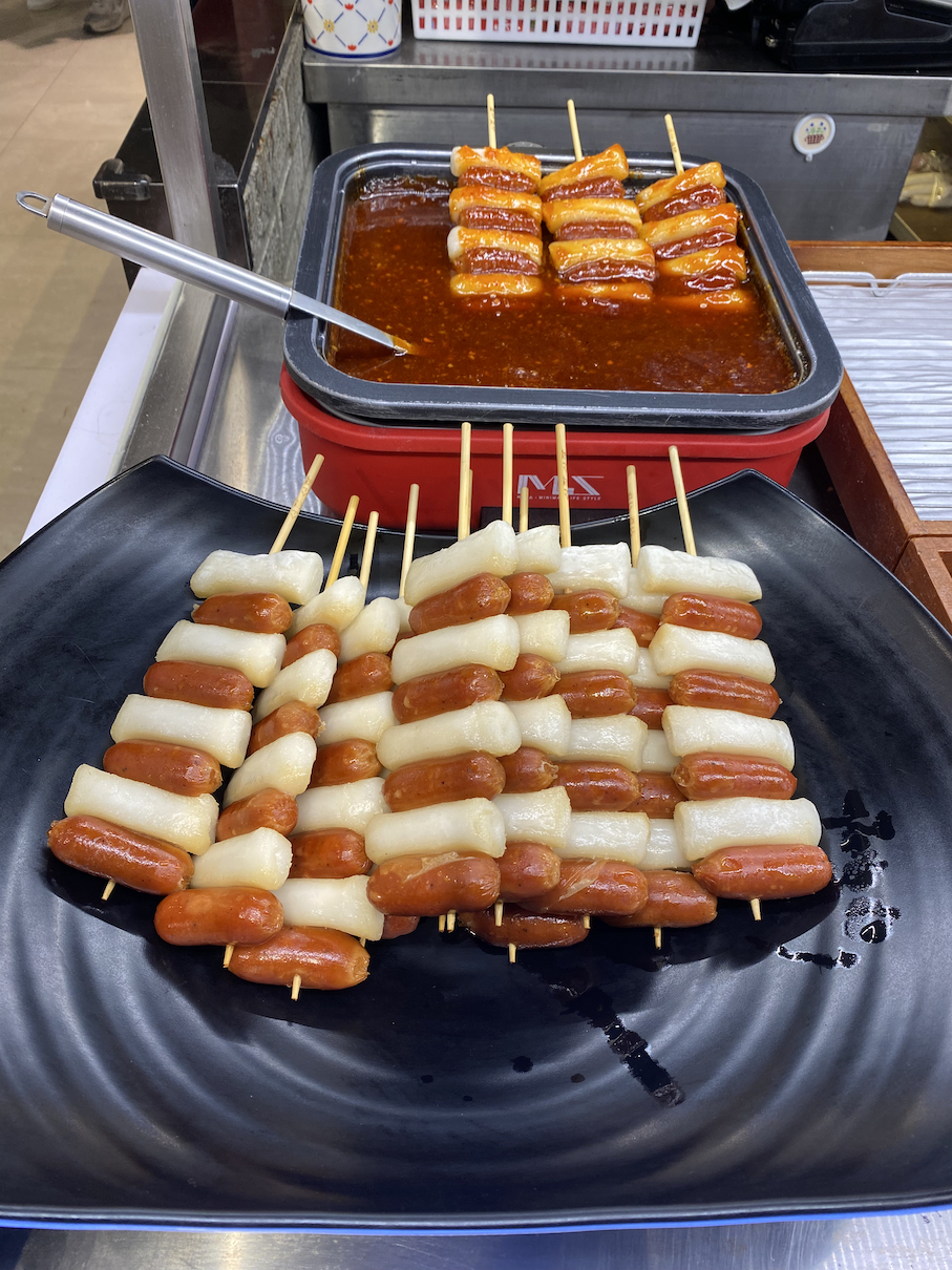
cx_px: 476
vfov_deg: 67.3
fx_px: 954
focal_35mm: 26
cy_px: 635
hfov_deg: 53.0
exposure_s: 1/120
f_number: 1.8
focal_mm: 4.25
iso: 64
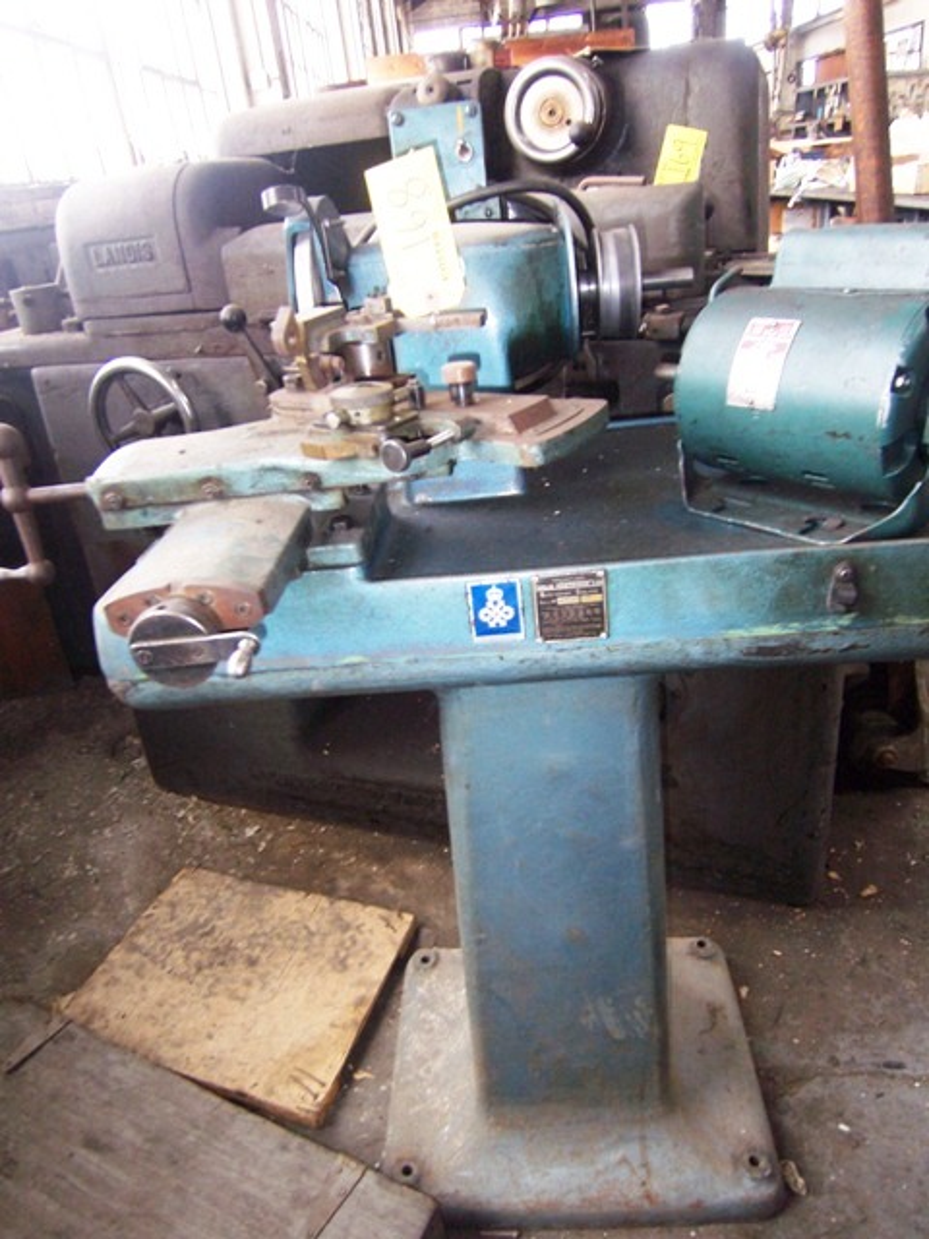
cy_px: 620
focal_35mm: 23
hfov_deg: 58.9
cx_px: 464
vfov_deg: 73.9
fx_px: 823
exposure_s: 1/30
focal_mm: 3.8
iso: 200
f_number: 2.8
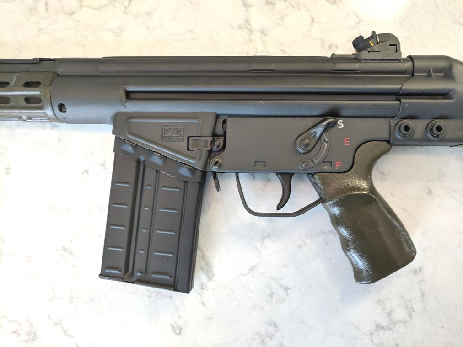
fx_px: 348
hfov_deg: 67.3
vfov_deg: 53.1
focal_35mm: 26
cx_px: 232
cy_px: 174
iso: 251
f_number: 2
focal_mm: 4.67
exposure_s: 1/120
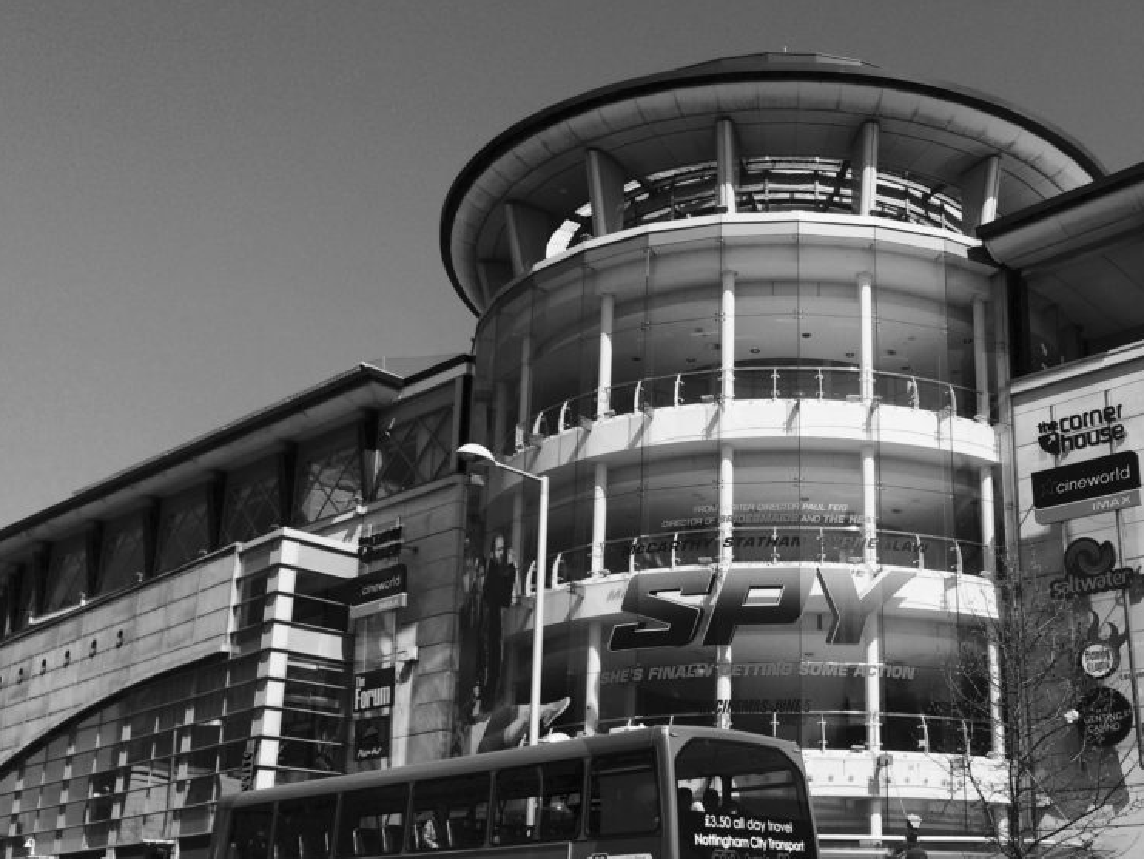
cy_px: 566
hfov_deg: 45.9
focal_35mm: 40
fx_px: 1322
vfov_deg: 35.7
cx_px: 785
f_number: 2.2
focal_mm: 4.15
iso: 32
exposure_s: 1/2564
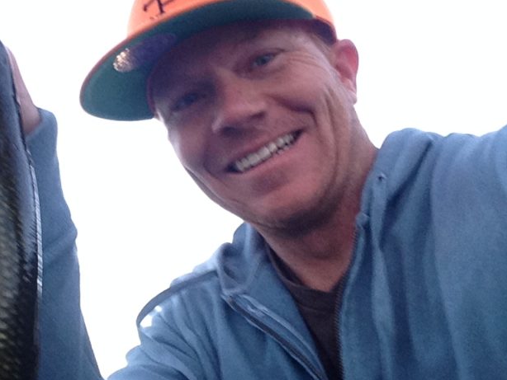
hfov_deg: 34.2
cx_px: 131
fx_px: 806
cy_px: 157
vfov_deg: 26.5
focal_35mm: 55
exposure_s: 1/30
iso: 100
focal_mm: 2.15
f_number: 2.4
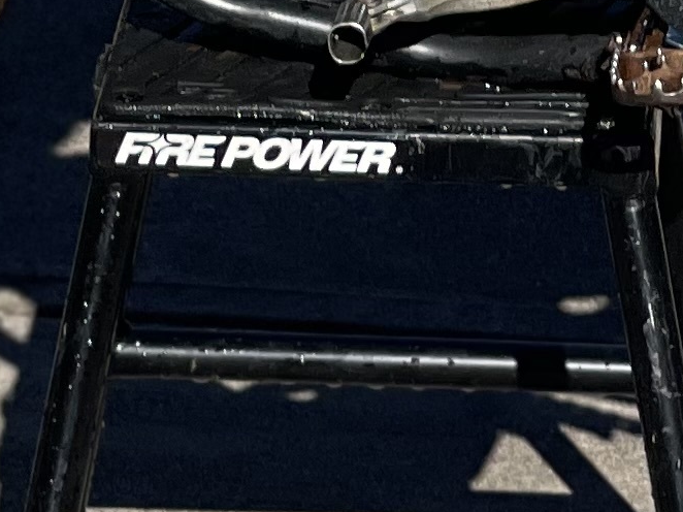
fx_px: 7692
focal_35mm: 390
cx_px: 351
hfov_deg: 5.1
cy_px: -418
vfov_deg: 3.8
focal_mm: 7.5
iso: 32
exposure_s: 1/2538
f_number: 2.2
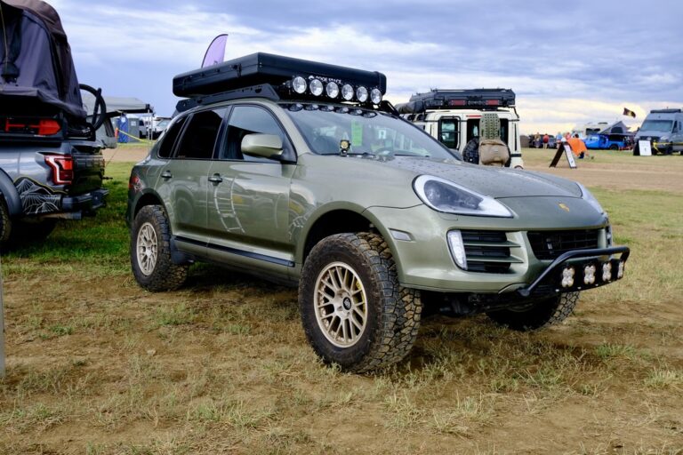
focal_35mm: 32
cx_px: 342
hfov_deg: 58.7
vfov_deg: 41.1
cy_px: 228
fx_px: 607
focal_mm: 21.5
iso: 320
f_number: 5.6
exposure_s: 1/240
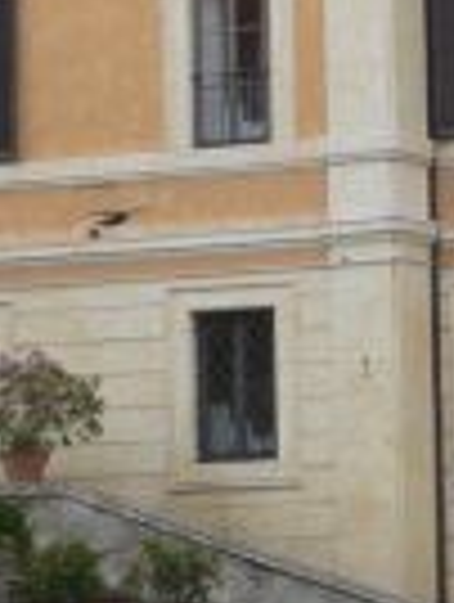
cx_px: 571
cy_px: 194
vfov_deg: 7.5
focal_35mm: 262
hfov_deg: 5.7
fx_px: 4567
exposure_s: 1/160
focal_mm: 7
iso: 100
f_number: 3.4
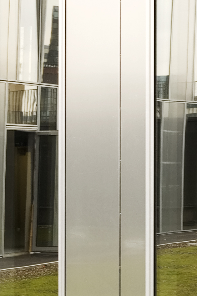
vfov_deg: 15.9
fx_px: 1057
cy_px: 177
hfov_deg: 10.6
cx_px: 153
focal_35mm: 129
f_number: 6.3
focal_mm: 27
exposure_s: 1/15
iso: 200
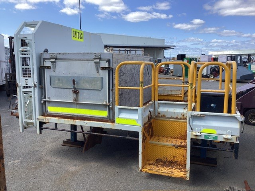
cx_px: 128
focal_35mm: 31
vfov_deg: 45.4
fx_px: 228
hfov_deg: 58.4
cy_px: 96
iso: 25
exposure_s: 1/815
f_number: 2.4
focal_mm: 3.3
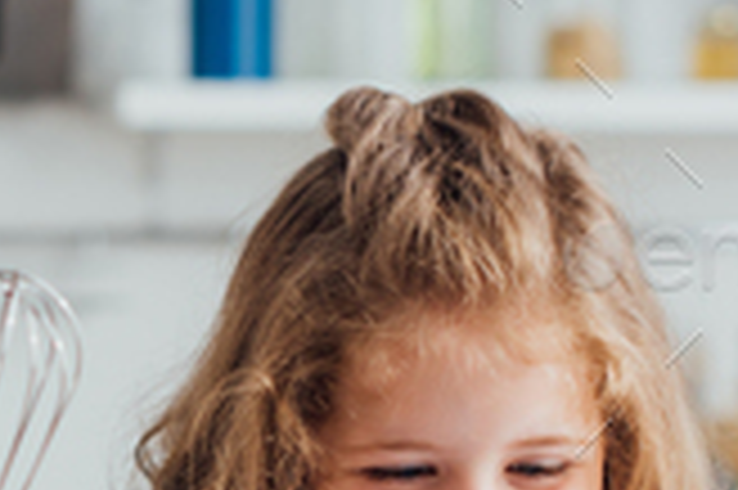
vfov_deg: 7.6
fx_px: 3686
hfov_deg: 11.4
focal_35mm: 180
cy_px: 468
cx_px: 76
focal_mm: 50
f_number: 3.2
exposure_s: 1/200
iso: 100
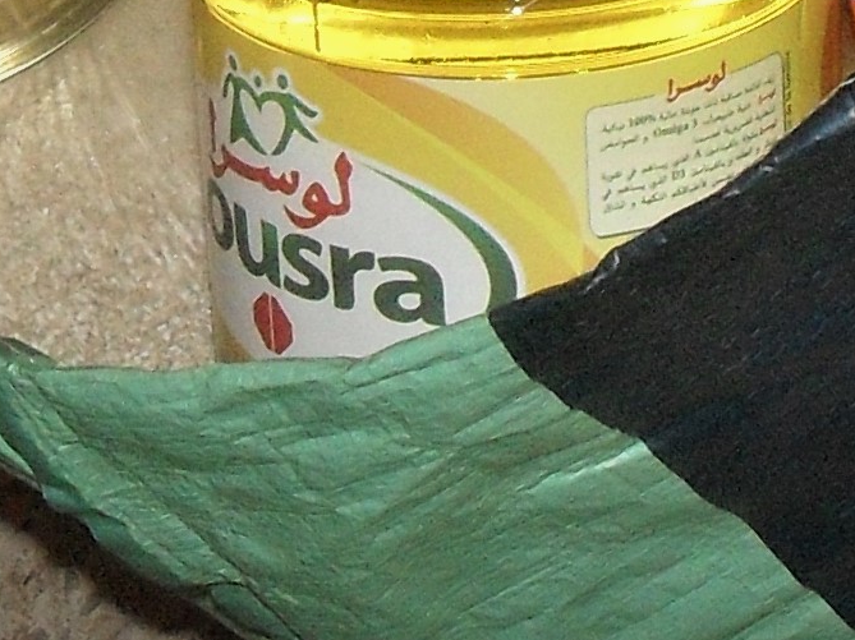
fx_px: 2864
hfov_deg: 17.0
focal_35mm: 116
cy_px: -282
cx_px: 492
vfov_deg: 12.2
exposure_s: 1/45
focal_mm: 6.3
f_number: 3.2
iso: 200
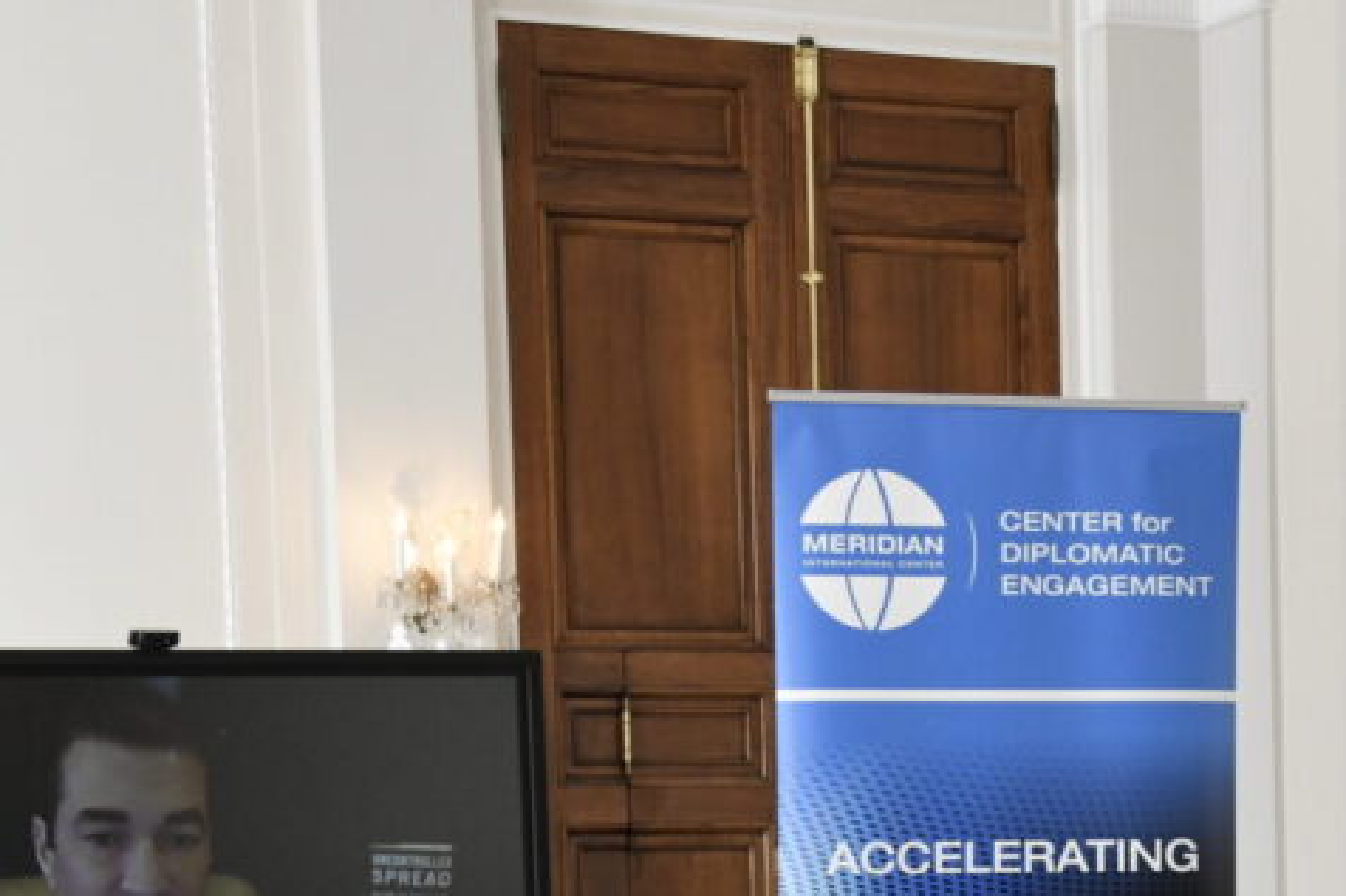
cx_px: 950
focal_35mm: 113
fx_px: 4223
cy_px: 1286
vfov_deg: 11.7
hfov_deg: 18.0
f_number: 6.3
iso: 1600
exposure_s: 1/160
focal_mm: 35
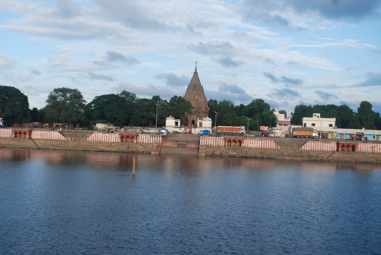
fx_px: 540
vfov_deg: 26.6
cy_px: 128
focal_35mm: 51
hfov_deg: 38.8
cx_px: 190
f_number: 7.1
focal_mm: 34
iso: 100
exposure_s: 1/200
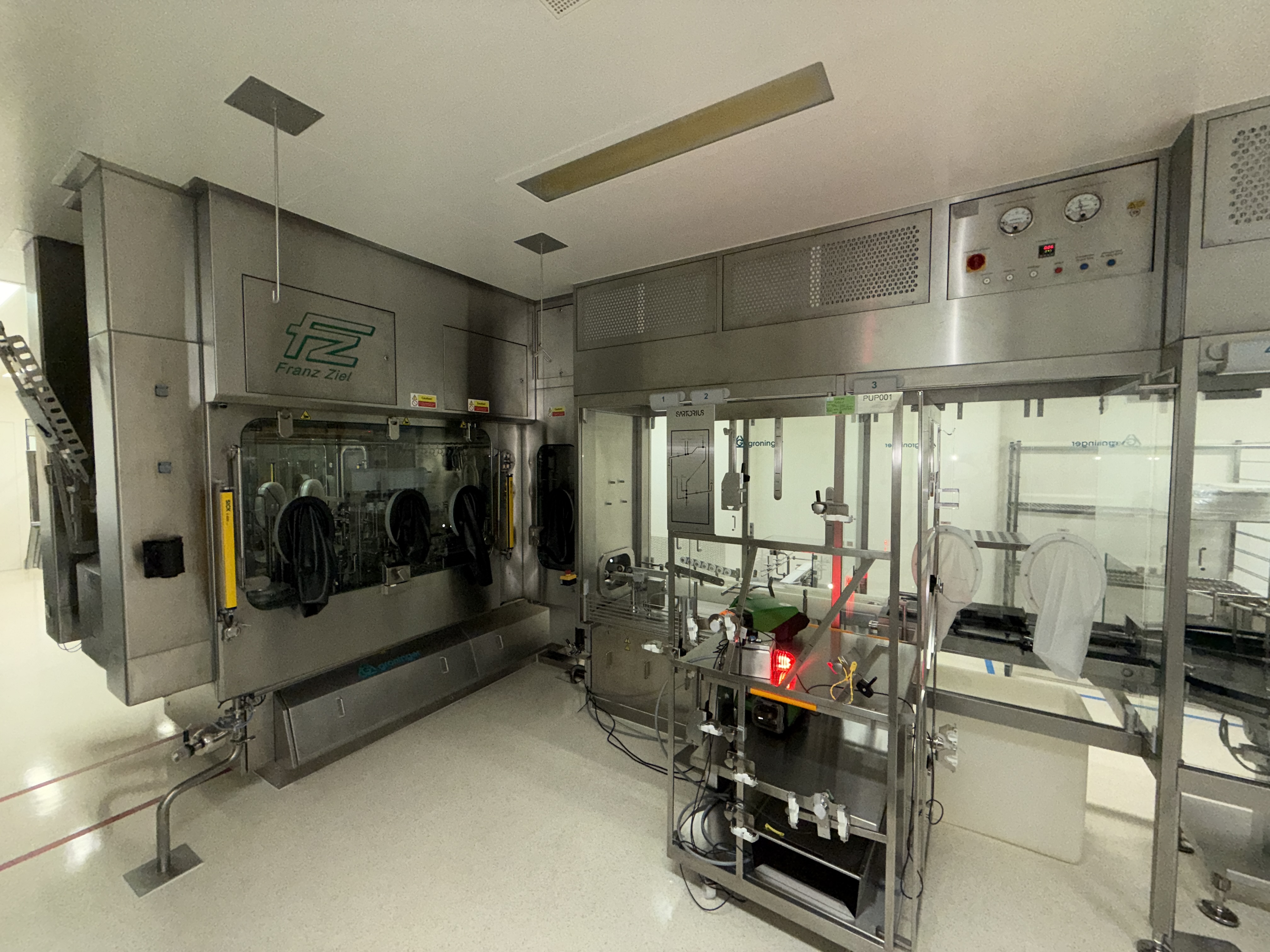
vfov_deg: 85.7
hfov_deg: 102.1
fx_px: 514
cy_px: 476
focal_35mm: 14
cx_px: 635
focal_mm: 2.22
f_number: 2.2
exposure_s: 1/100
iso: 125
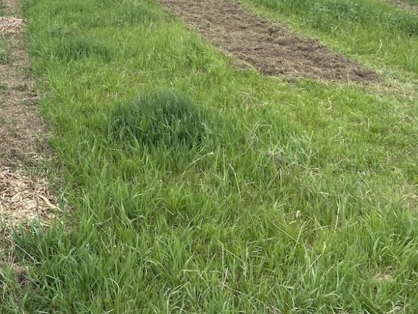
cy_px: 25
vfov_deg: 27.0
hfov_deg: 33.8
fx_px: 628
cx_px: 6
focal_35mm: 52
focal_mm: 4.25
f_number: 1.8
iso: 32
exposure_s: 1/1157
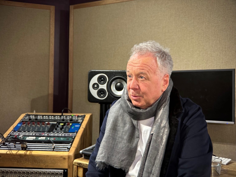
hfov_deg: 71.6
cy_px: 88
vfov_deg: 56.8
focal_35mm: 24
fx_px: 164
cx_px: 118
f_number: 1.78
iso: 200
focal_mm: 6.86
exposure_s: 1/50
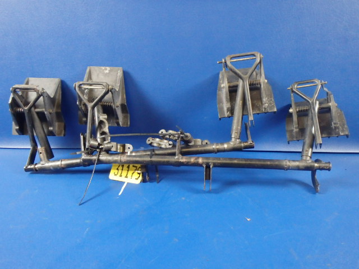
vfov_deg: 49.7
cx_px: 180
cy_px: 134
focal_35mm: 28
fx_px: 290
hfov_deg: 63.4
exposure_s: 1/20
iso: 800
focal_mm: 5
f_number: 3.9
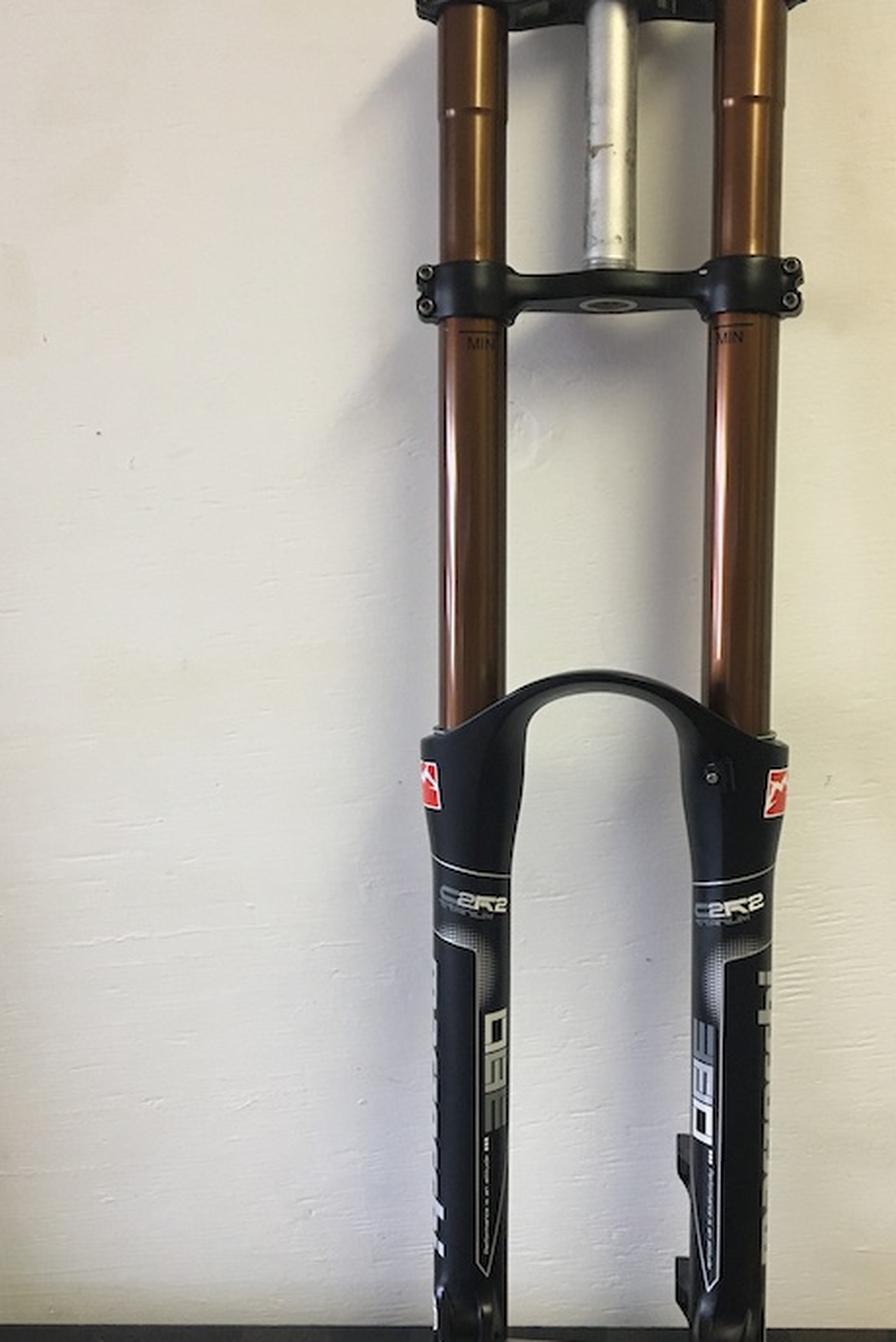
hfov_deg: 37.8
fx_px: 1305
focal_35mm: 35
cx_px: 532
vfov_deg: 54.4
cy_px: 690
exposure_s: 1/30
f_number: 2.2
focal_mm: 4.15
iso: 125
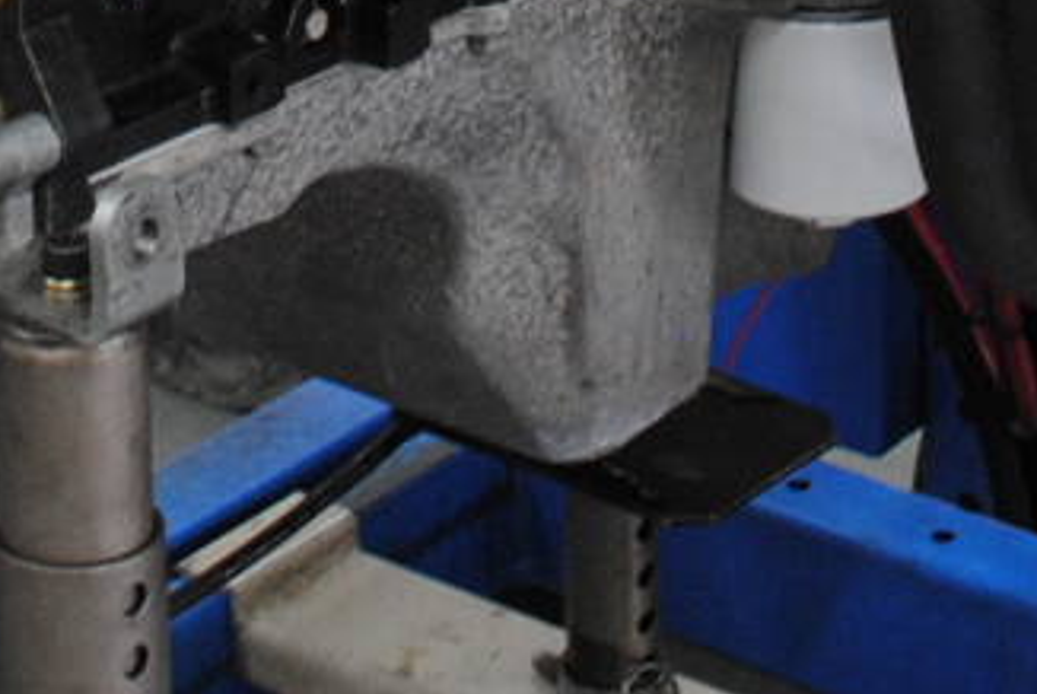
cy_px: -1187
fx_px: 5132
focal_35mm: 178
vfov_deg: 7.1
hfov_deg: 11.5
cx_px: 124
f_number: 6.3
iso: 400
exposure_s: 1/10
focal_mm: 20
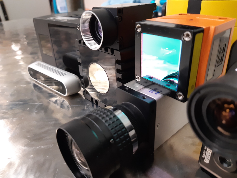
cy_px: 89
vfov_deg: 53.1
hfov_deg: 67.3
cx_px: 118
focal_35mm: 26
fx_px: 178
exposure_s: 1/25
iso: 320
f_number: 1.7
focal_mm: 3.92
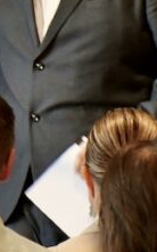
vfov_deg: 3.1
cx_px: -198
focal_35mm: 670
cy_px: 17
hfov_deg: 2.0
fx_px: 4590
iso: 4000
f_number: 5.3
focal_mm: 95
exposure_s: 1/60
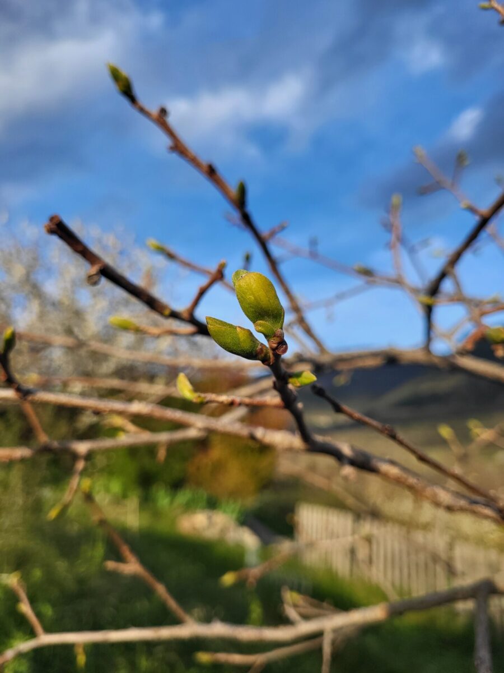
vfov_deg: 67.3
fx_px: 505
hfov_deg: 53.1
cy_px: 336
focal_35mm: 26
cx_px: 252
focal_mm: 5.4
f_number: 1.8
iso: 40
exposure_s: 1/1073
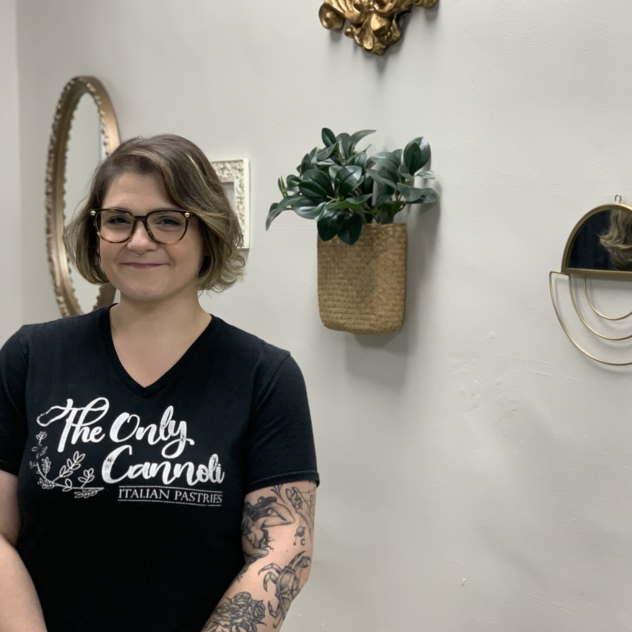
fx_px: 1363
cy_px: 302
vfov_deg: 26.1
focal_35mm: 66
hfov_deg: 26.1
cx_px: 336
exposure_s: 1/60
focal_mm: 6
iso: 160
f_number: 2.4
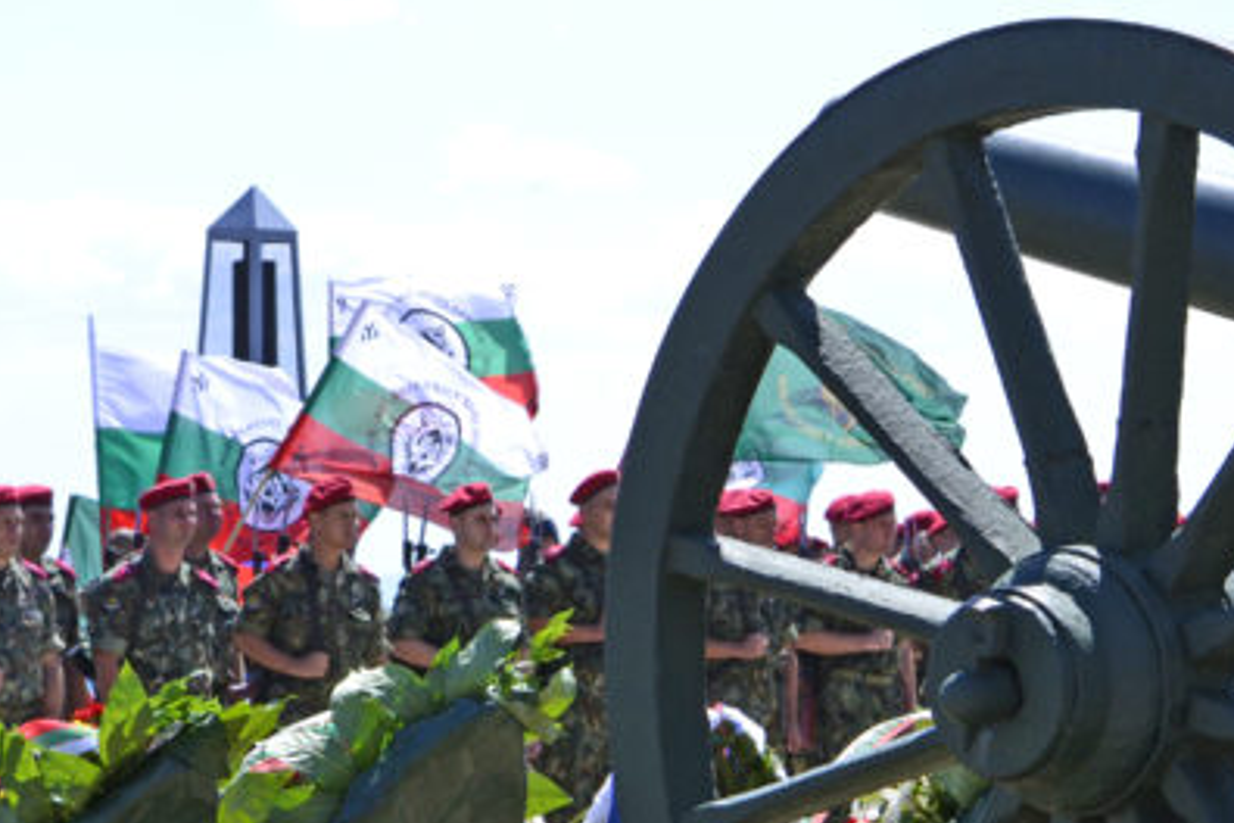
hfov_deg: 12.8
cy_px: 599
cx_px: 524
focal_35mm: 160
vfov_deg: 8.6
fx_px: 5483
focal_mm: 55
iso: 400
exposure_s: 1/400
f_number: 11
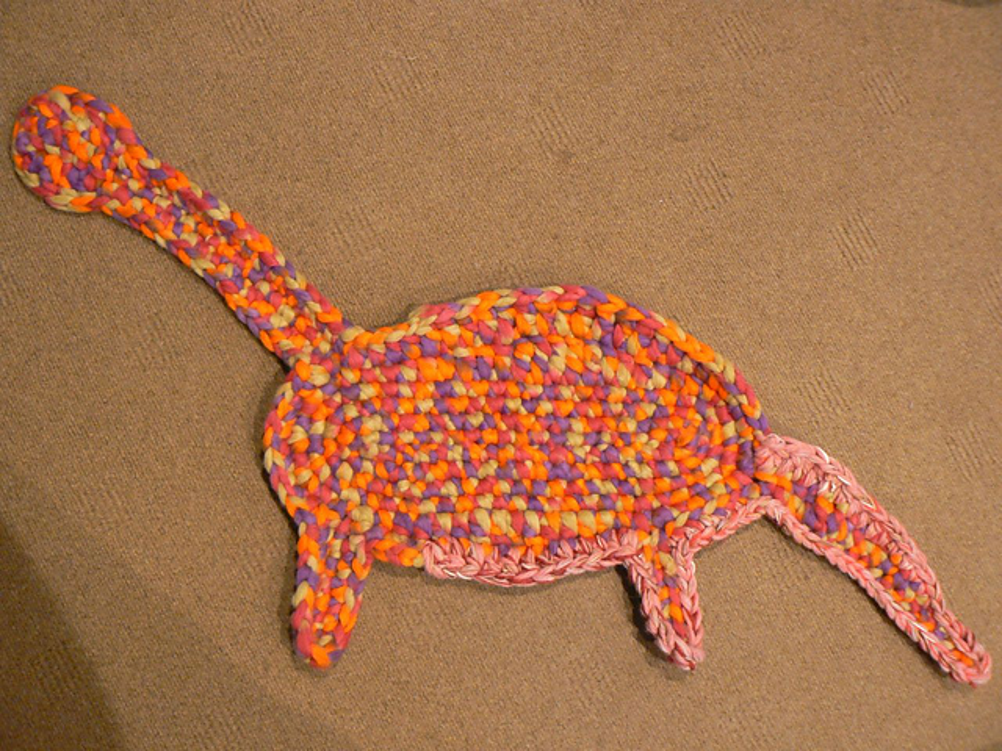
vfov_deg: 39.7
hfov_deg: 51.4
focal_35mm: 36
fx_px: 1042
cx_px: 501
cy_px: 376
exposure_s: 1/4
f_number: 2.8
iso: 200
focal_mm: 6
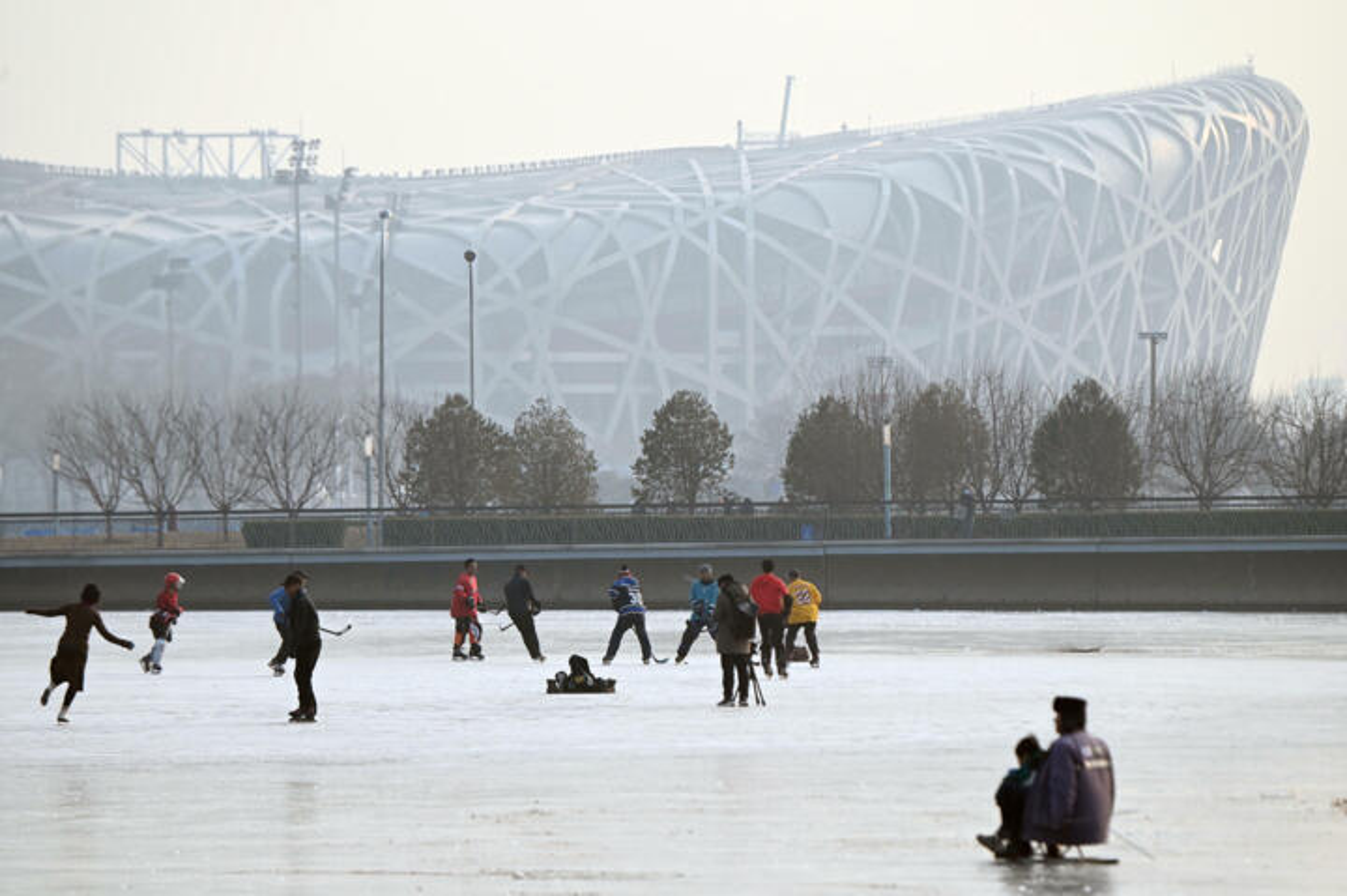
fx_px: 8974
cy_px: 448
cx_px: 674
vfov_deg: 5.7
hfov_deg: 8.6
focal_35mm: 240
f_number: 5.3
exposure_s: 1/1250
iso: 400
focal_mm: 240
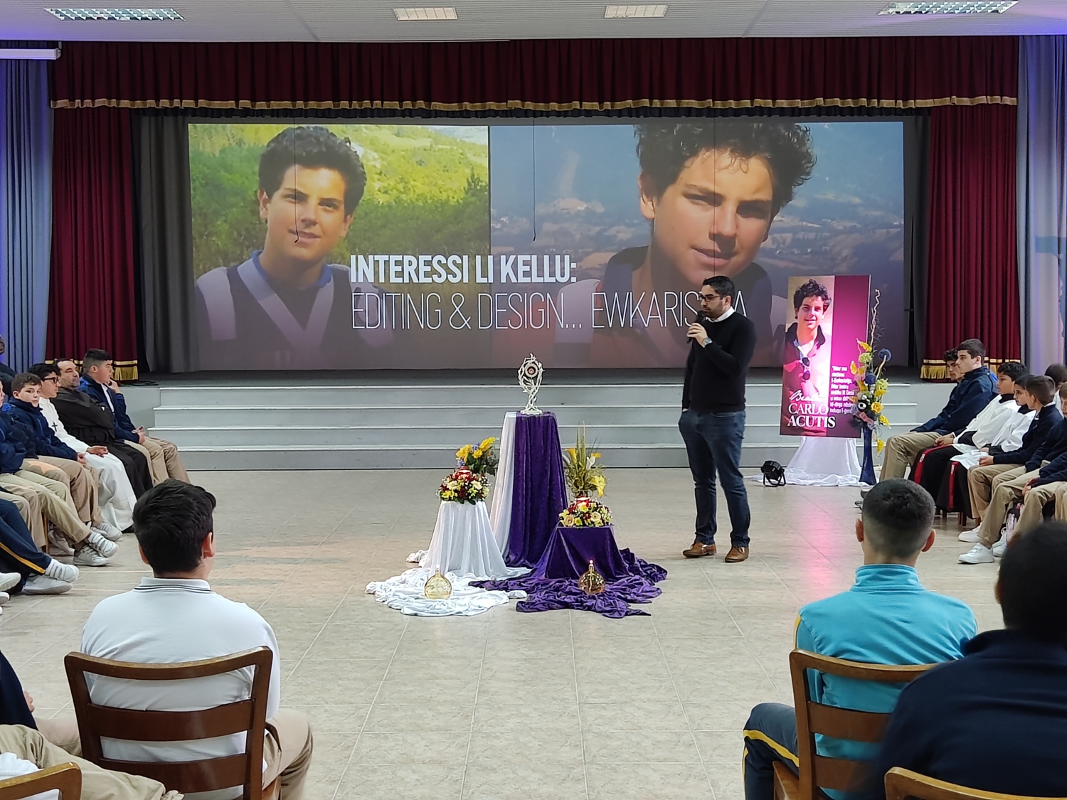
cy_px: 400
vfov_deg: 28.6
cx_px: 534
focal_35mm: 51
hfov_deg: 37.5
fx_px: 1572
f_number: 1.79
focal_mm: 4.71
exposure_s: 1/50
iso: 291
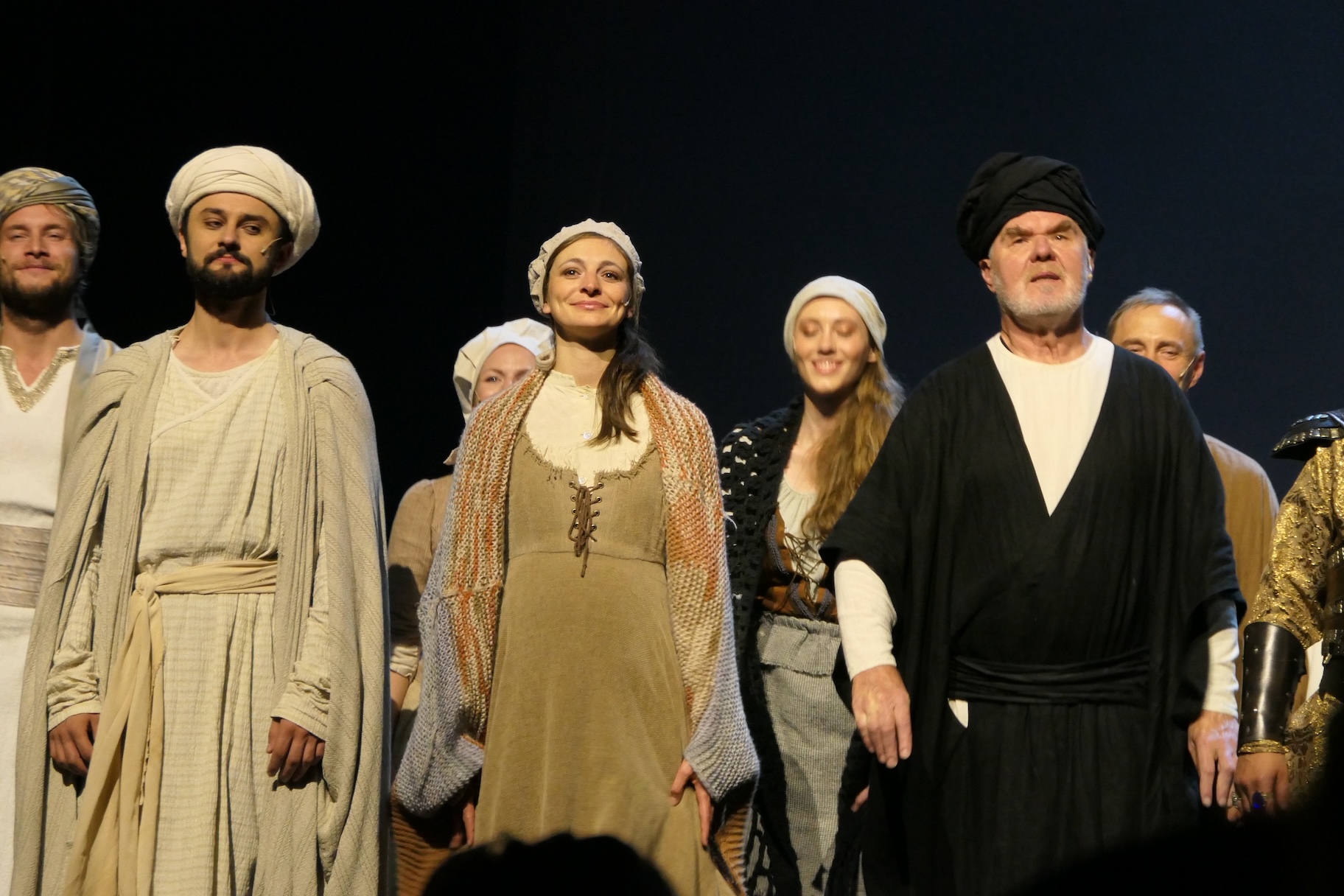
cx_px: 672
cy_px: 448
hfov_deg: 13.1
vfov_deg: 8.7
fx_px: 5861
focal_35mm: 157
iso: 1600
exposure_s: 1/30
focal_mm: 57.9
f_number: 4.3
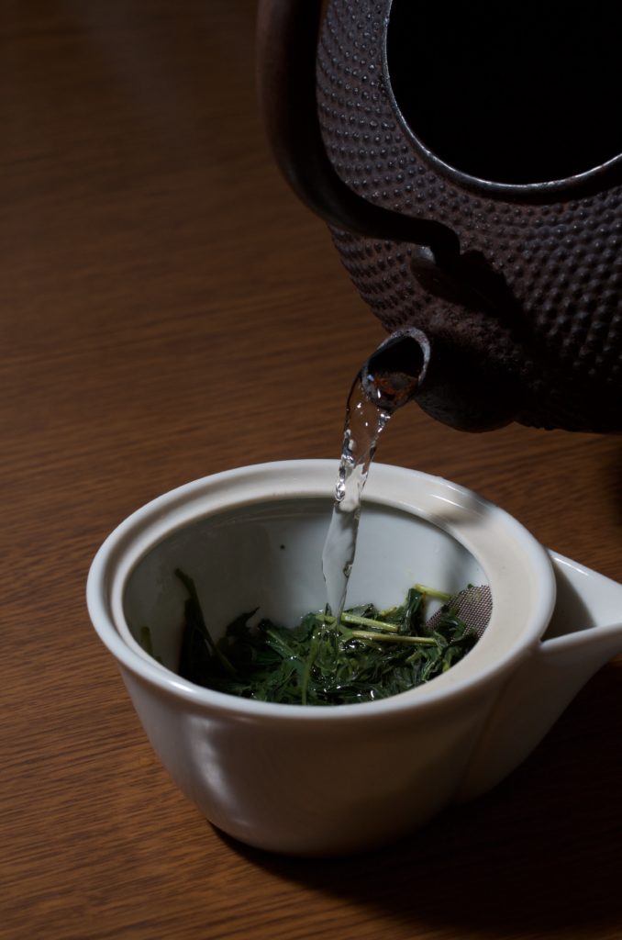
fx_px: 3515
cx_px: 311
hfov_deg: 10.1
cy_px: 470
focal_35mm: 135
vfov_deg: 15.2
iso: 500
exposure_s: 1/60
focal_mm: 90
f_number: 10
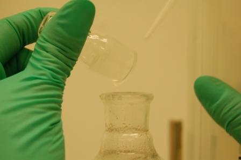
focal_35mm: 82
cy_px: 80
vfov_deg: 16.5
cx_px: 120
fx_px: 552
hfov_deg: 24.6
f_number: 5.6
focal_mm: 55
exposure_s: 1/15
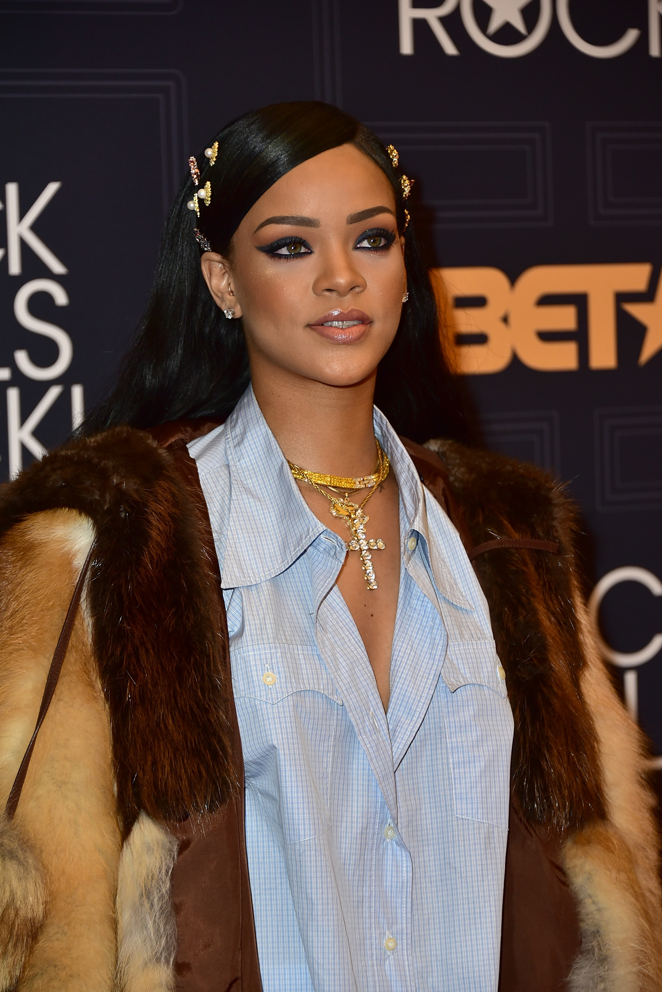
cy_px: 496
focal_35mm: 135
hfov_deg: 10.2
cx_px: 331
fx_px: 3722
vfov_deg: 15.2
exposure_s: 1/200
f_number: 5.6
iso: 800
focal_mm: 135
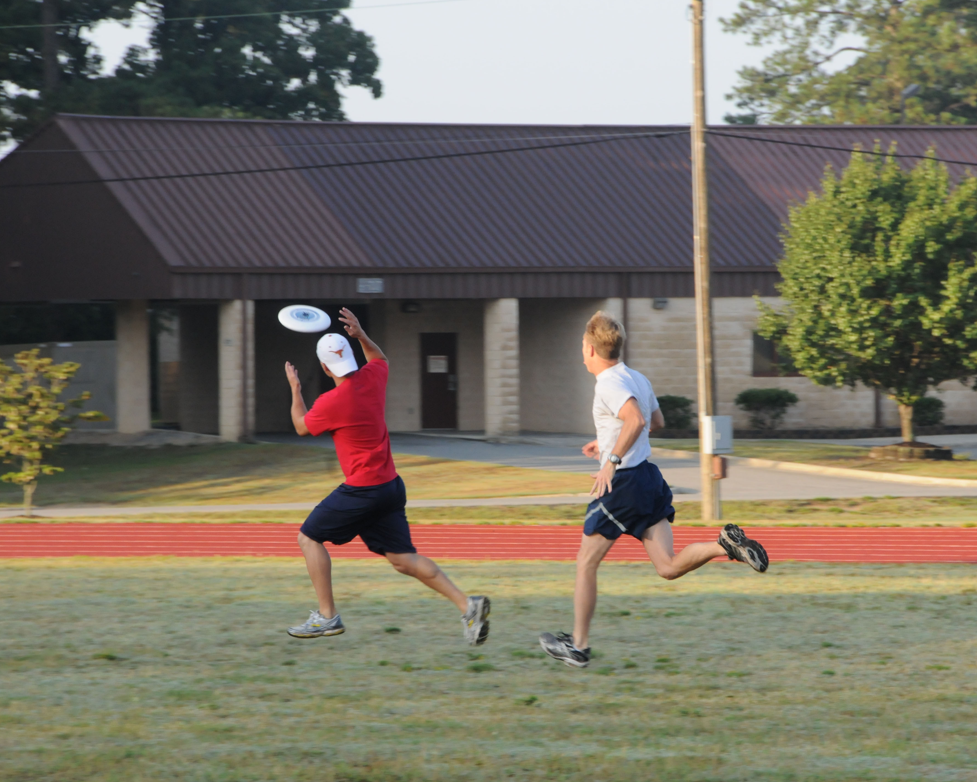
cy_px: 390
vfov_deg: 6.1
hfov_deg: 7.6
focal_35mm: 255
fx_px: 7373
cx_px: 546
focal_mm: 150
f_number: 11
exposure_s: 1/250
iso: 1000
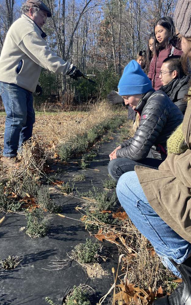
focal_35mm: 28
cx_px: 86
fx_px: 233
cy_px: 153
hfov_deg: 44.5
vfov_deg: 66.5
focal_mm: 4.2
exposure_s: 1/1531
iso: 32
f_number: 1.6
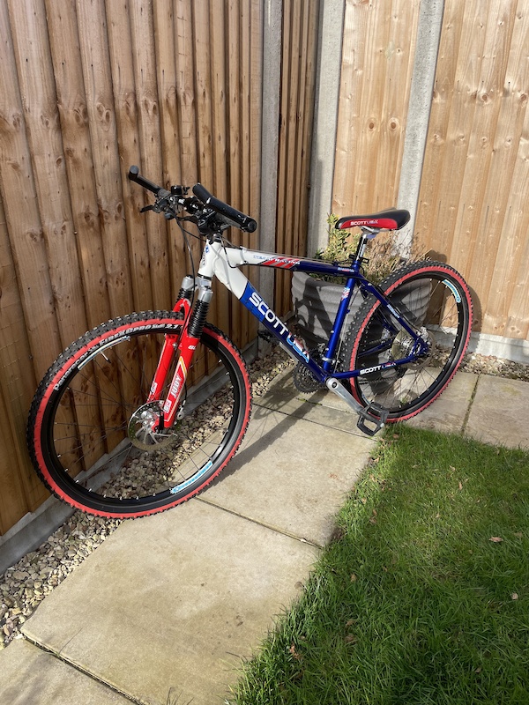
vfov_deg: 67.3
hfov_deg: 53.1
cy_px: 352
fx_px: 530
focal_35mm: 26
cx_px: 264
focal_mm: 4.2
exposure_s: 1/1855
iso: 32
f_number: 1.6
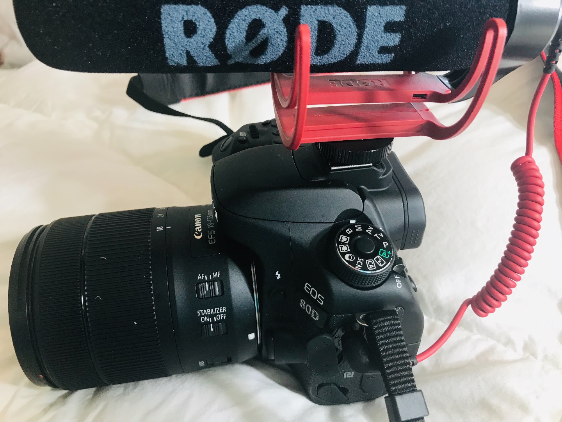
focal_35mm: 28
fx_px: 455
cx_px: 281
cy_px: 211
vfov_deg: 49.7
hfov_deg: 63.4
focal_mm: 3.99
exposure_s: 1/30
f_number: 1.8
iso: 40
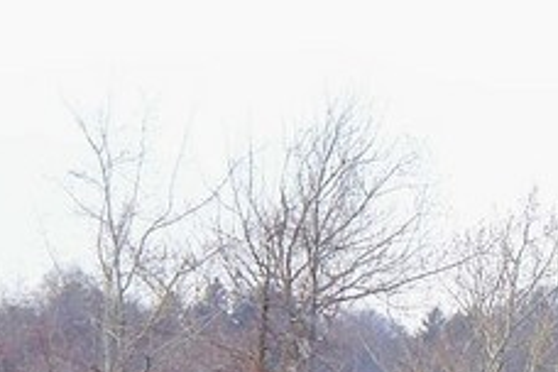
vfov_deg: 2.0
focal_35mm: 697
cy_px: 406
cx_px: 830
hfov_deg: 3.0
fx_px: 10803
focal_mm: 37.7
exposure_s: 1/200
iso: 200
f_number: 5.1
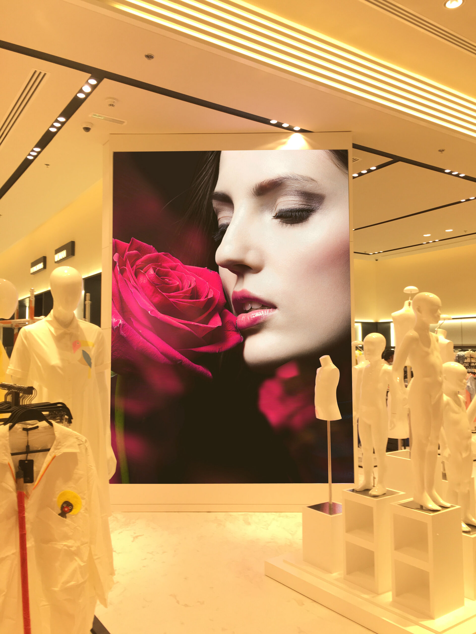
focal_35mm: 29
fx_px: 532
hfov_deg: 48.2
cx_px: 238
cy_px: 317
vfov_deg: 61.7
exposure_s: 1/100
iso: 32
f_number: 2.2
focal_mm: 4.15
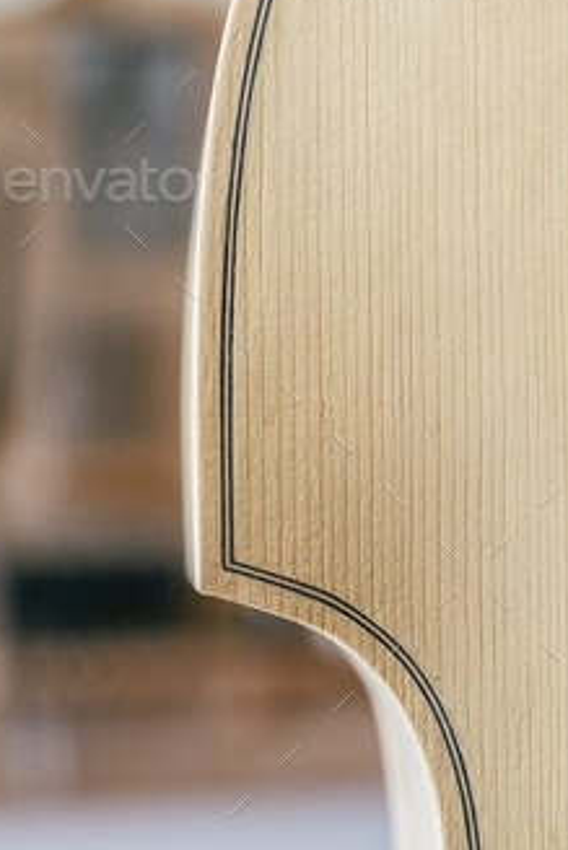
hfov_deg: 10.1
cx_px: 459
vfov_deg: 14.8
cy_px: 942
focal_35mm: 135
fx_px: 3191
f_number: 3.2
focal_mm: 50
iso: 1600
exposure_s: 1/250
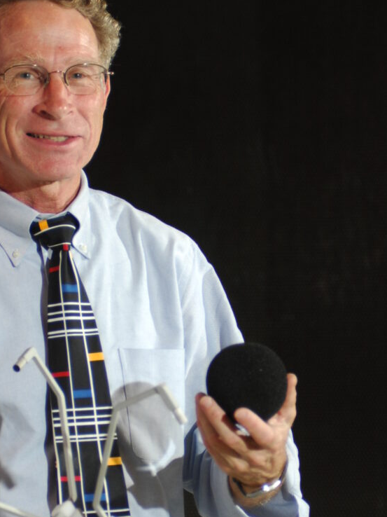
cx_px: 159
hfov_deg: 9.5
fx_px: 2327
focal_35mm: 156
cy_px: 308
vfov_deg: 12.7
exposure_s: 1/125
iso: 250
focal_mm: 52
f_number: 2.8
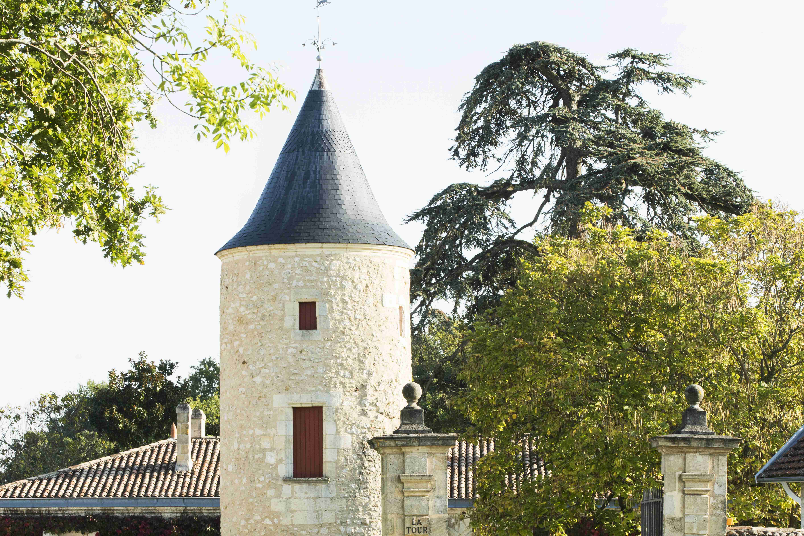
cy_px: 351
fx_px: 3149
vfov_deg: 9.7
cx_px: 337
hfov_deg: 14.5
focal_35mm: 141
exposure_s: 1/125
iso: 500
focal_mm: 102
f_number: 14
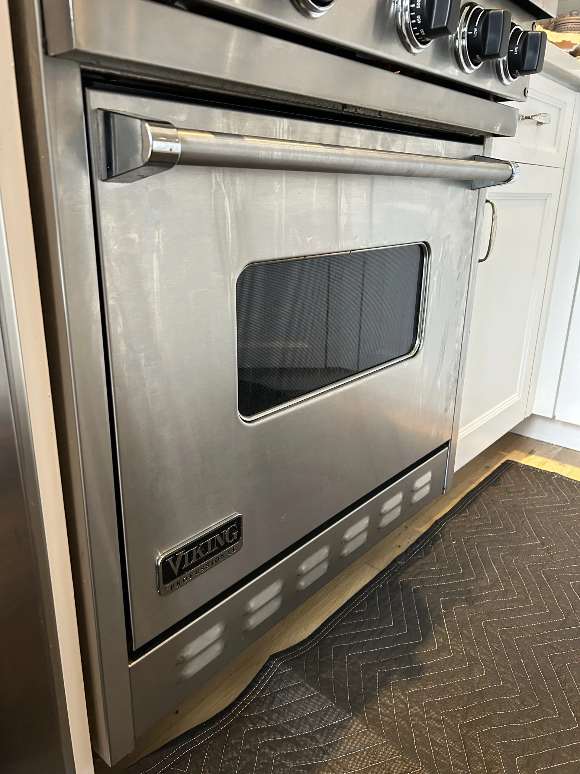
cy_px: 387
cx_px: 290
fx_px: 581
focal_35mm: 26
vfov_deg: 67.3
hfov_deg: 53.1
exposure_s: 1/40
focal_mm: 5.7
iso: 400
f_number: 1.5
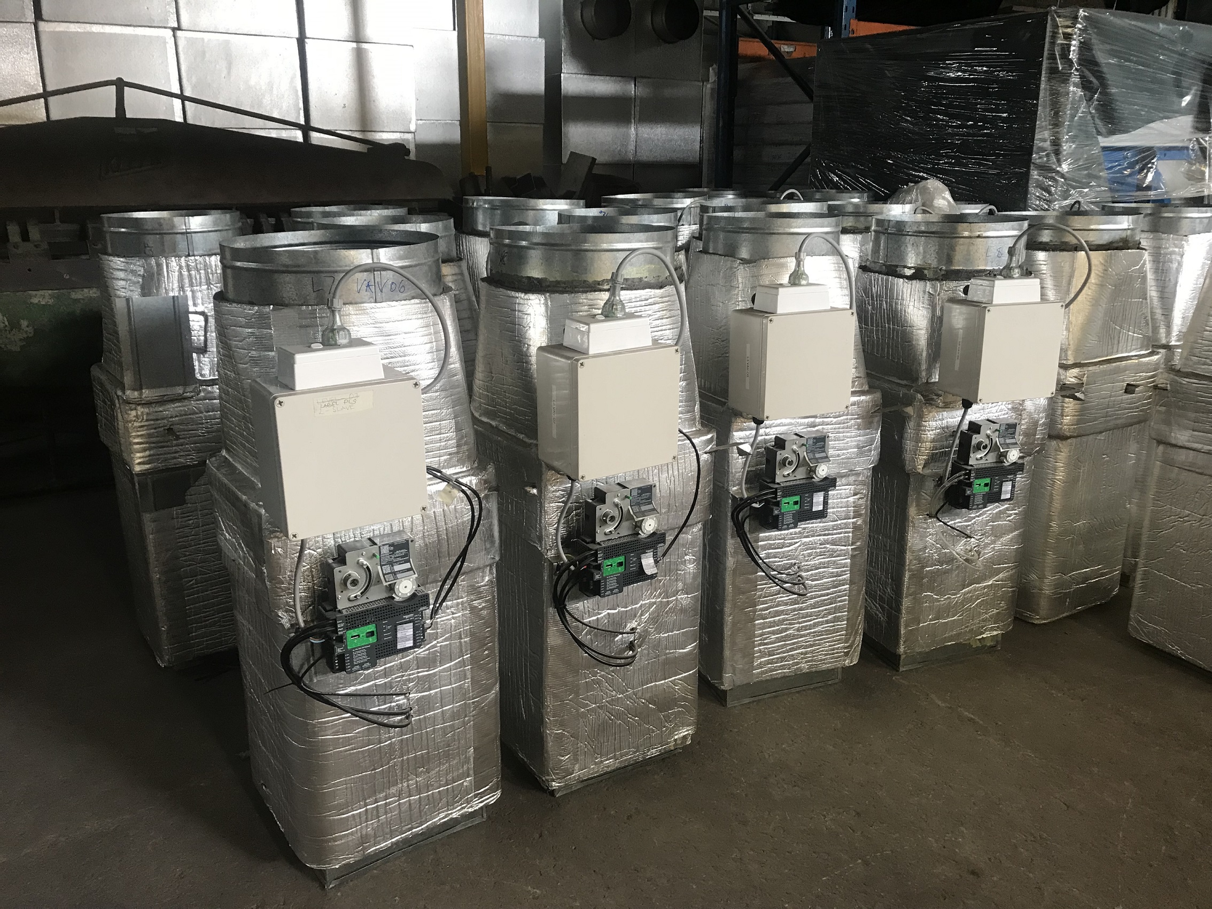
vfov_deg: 49.7
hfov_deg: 63.4
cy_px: 454
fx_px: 980
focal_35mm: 28
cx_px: 606
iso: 50
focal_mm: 3.99
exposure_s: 1/17
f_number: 1.8
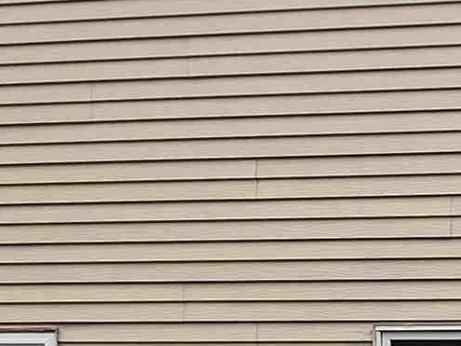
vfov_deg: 10.1
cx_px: 656
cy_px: 511
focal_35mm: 143
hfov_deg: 13.2
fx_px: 1905
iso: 20
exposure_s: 1/180
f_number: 1.8
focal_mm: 6.4
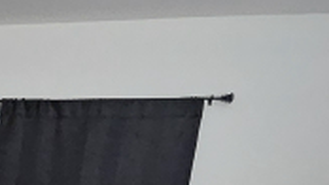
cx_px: -144
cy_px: 441
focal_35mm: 87
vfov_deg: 11.5
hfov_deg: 21.2
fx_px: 759
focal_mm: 1.74
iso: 500
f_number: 2.2
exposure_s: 1/30
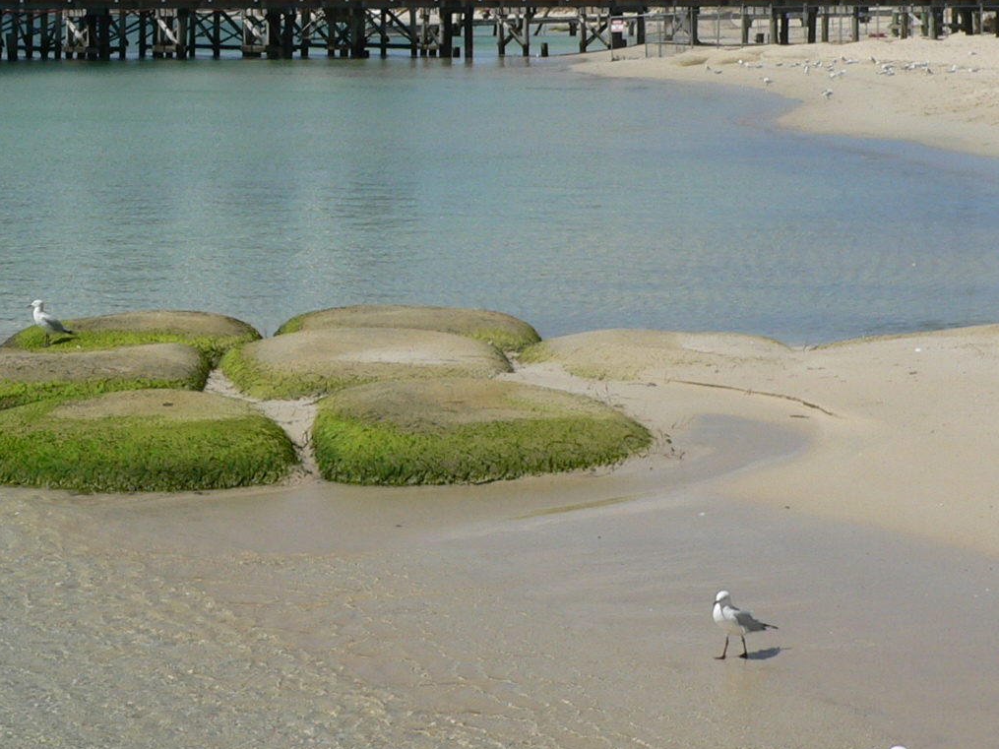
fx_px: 3145
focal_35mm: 109
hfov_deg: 18.0
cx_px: 298
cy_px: 107
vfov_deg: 13.5
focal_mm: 8.9
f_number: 5.6
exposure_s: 1/800
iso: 80
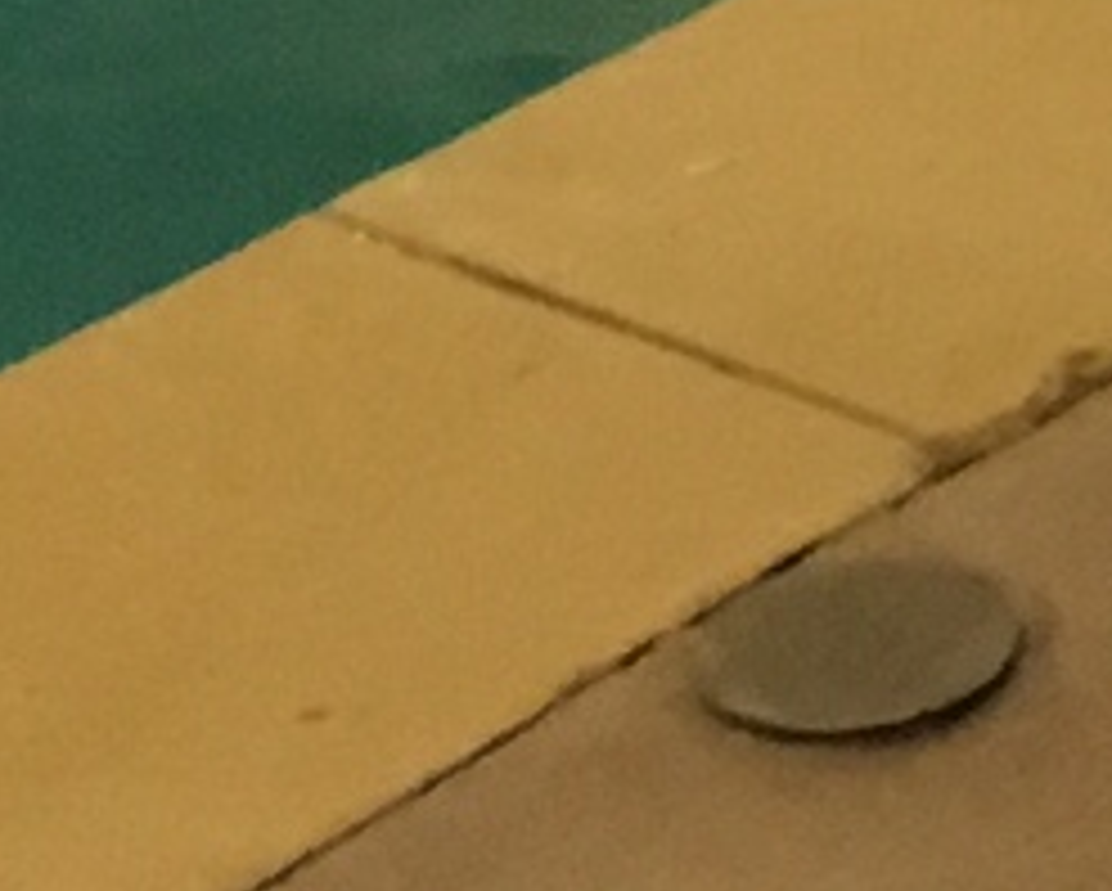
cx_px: 2080
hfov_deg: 8.0
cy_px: -1966
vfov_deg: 6.1
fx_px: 7608
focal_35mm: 231
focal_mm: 4.15
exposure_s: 1/17
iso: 200
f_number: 2.2
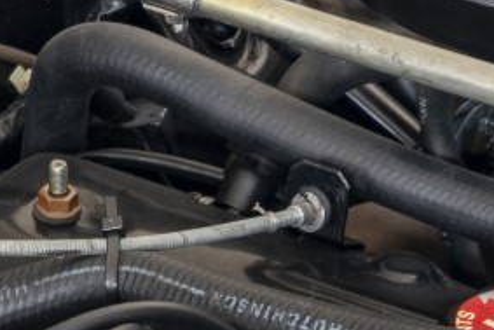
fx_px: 4462
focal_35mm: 325
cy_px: 518
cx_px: 539
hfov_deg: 6.3
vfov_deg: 4.2
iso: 100
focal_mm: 46
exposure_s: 30
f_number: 11
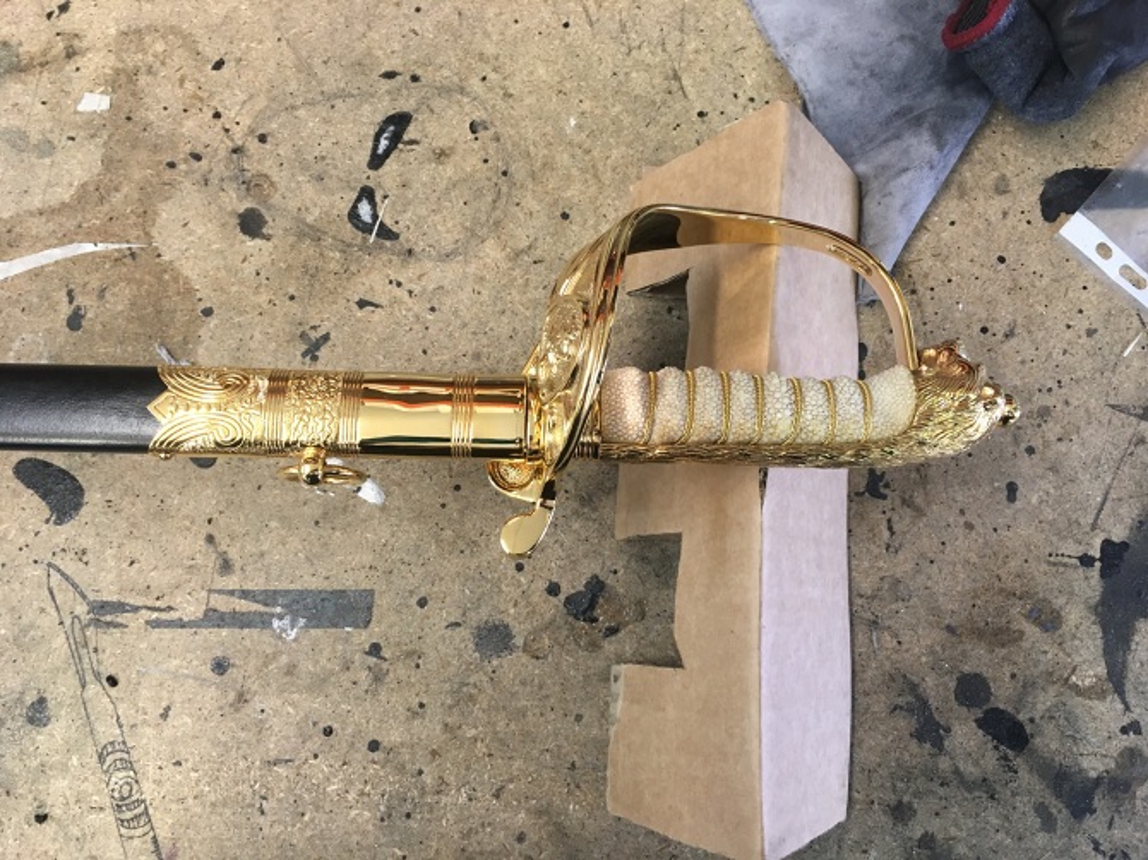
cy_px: 430
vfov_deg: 48.2
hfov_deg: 61.7
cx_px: 574
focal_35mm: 29
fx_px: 961
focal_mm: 4.15
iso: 100
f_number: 2.2
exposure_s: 1/33
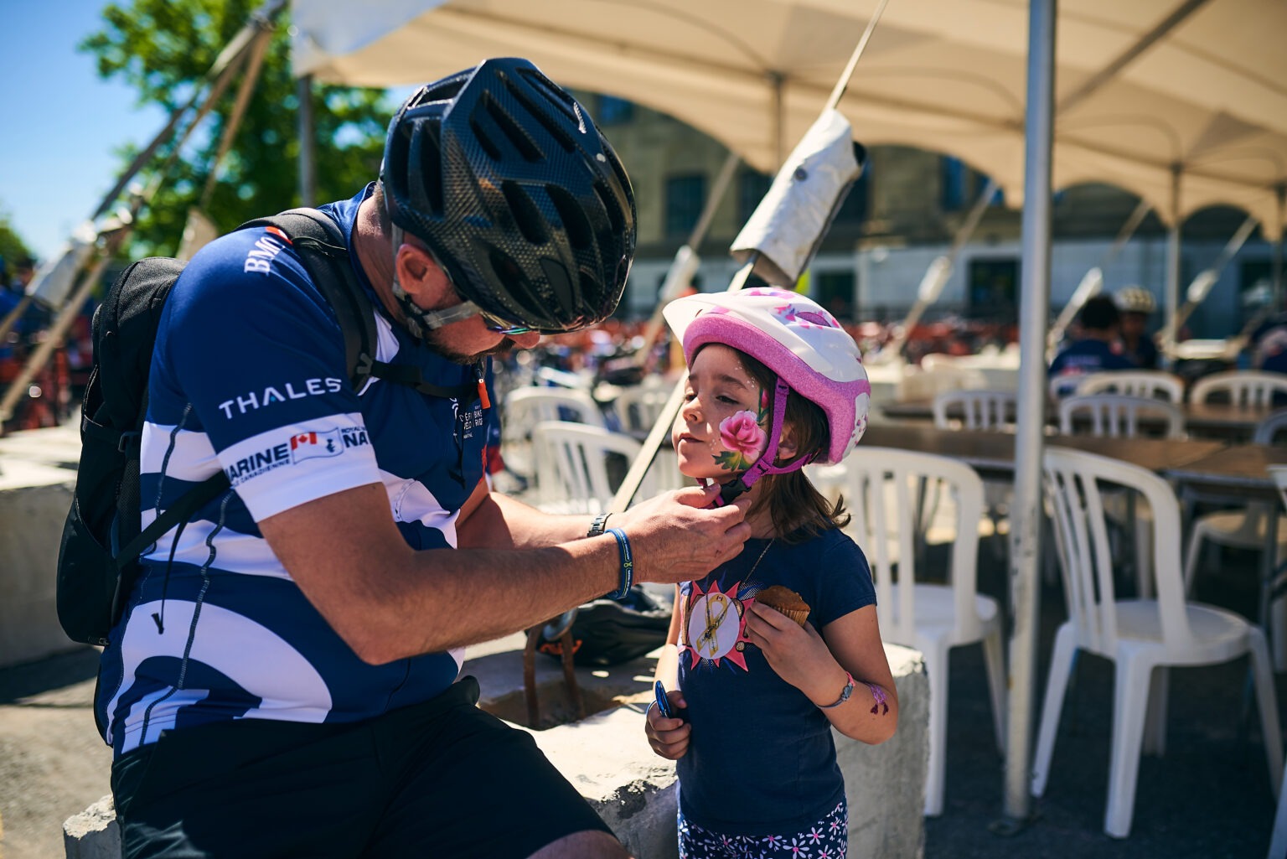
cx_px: 644
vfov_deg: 37.9
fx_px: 1252
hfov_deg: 54.4
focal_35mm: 35
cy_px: 430
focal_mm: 35
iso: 100
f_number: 2.2
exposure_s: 1/4000
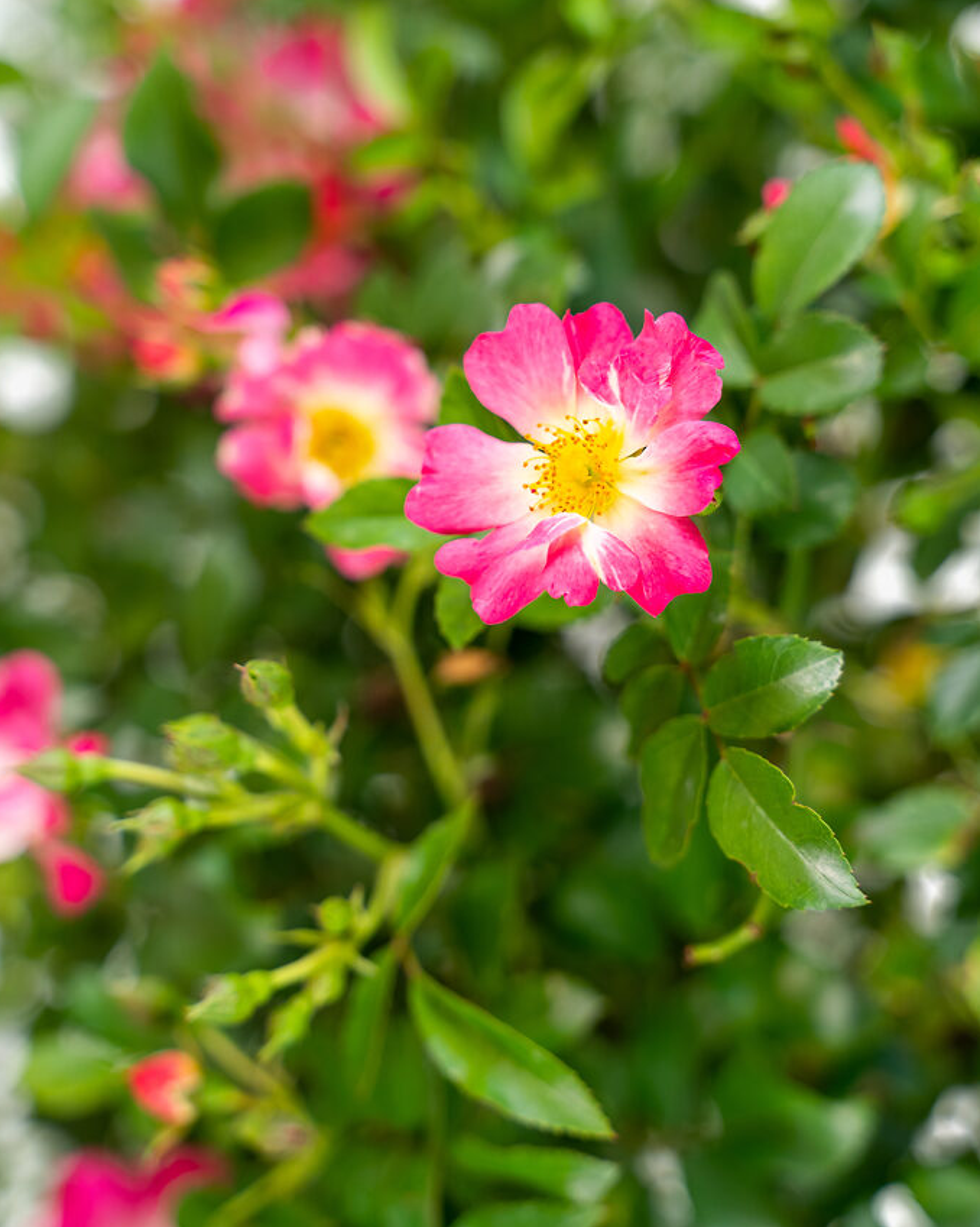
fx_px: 3083
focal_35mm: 85
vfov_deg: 22.5
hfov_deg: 18.1
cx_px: 488
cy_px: 598
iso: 640
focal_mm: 75
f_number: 3.5
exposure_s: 1/200
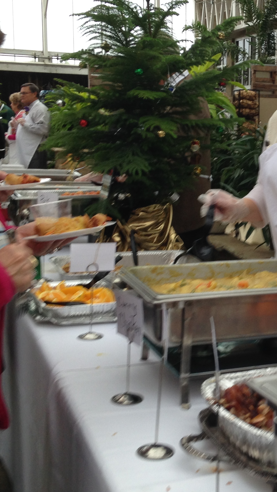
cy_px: 228
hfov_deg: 20.2
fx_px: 757
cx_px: 258
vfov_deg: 36.0
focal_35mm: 58
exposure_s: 1/60
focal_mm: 4.12
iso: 50
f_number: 2.4
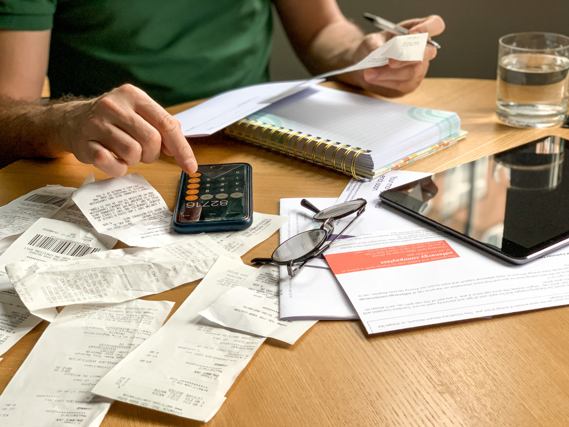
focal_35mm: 52
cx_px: 284
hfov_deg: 36.8
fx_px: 855
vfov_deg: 28.0
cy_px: 214
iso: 100
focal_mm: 6
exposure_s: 1/75
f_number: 2.4
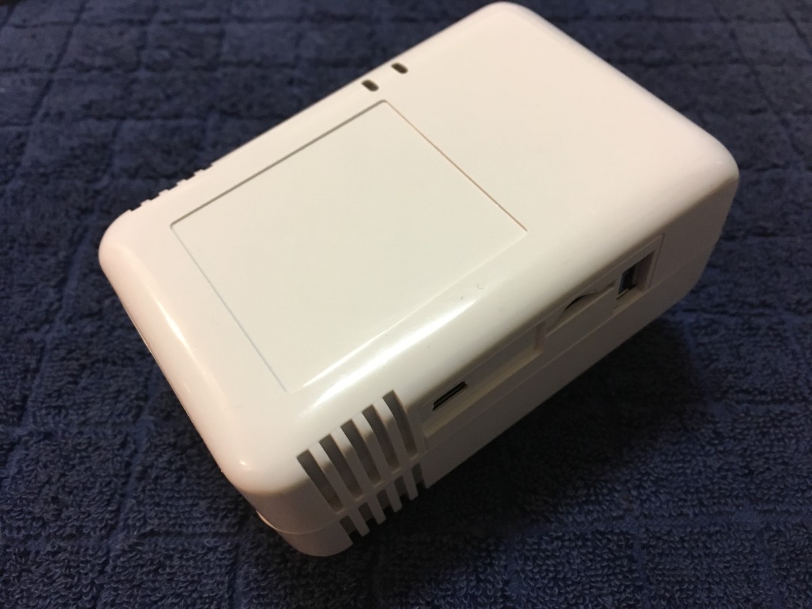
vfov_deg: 48.2
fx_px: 680
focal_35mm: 29
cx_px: 406
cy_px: 304
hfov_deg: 61.7
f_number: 2.2
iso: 160
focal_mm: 4.15
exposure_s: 1/30
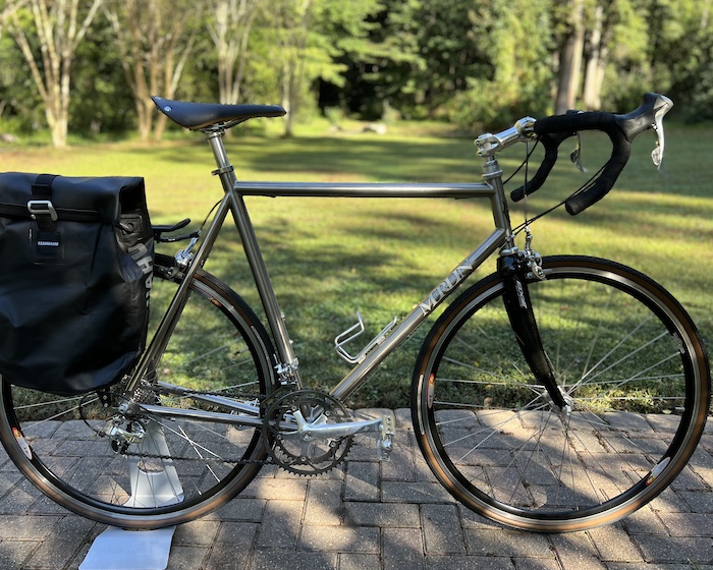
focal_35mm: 29
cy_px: 292
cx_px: 343
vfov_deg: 50.0
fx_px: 612
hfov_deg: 60.4
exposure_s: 1/341
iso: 50
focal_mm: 5.7
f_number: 1.5
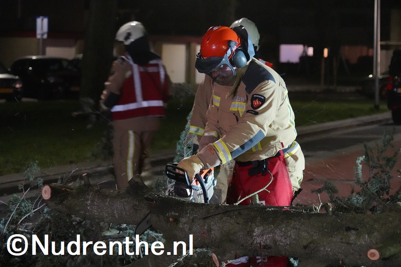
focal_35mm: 126
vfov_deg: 10.9
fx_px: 1403
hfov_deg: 16.3
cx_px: 200
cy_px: 134
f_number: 6.3
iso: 20000
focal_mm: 126
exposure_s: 1/25
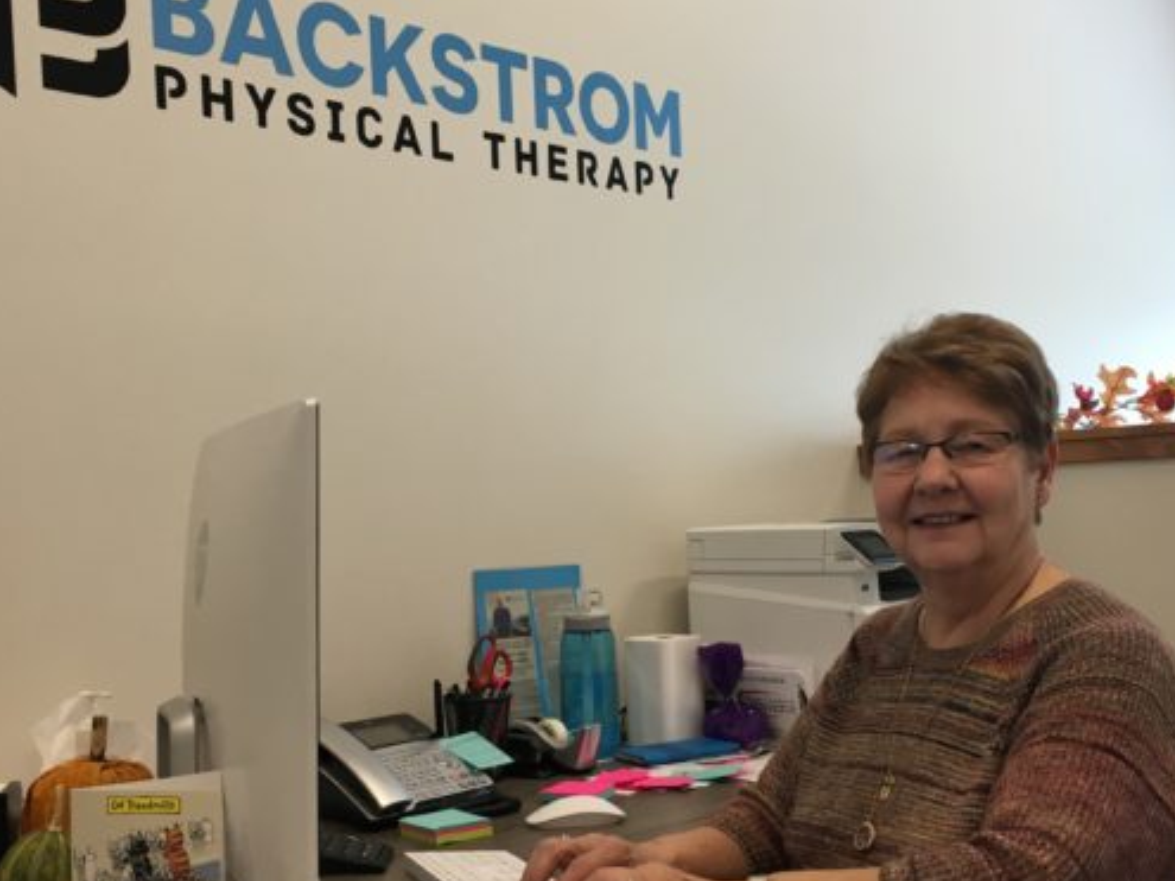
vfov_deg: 32.1
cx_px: 591
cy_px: 527
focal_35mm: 45
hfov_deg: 42.1
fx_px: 1527
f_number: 2.2
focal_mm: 4.15
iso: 50
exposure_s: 1/30
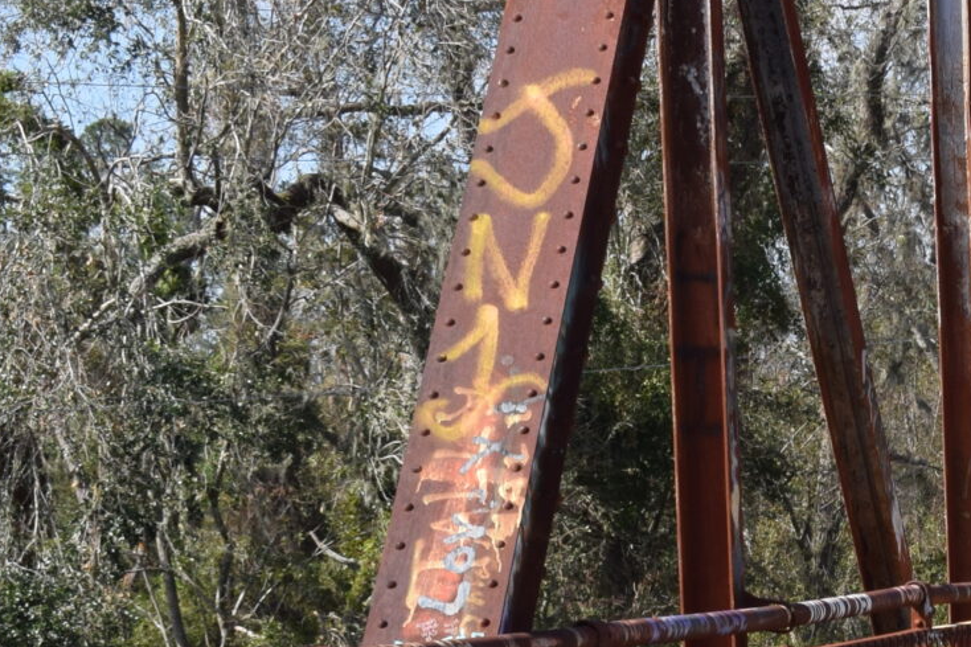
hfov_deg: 12.5
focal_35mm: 157
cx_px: 1404
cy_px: 941
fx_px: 4233
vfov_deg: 8.6
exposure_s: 1/400
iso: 250
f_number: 10
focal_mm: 30
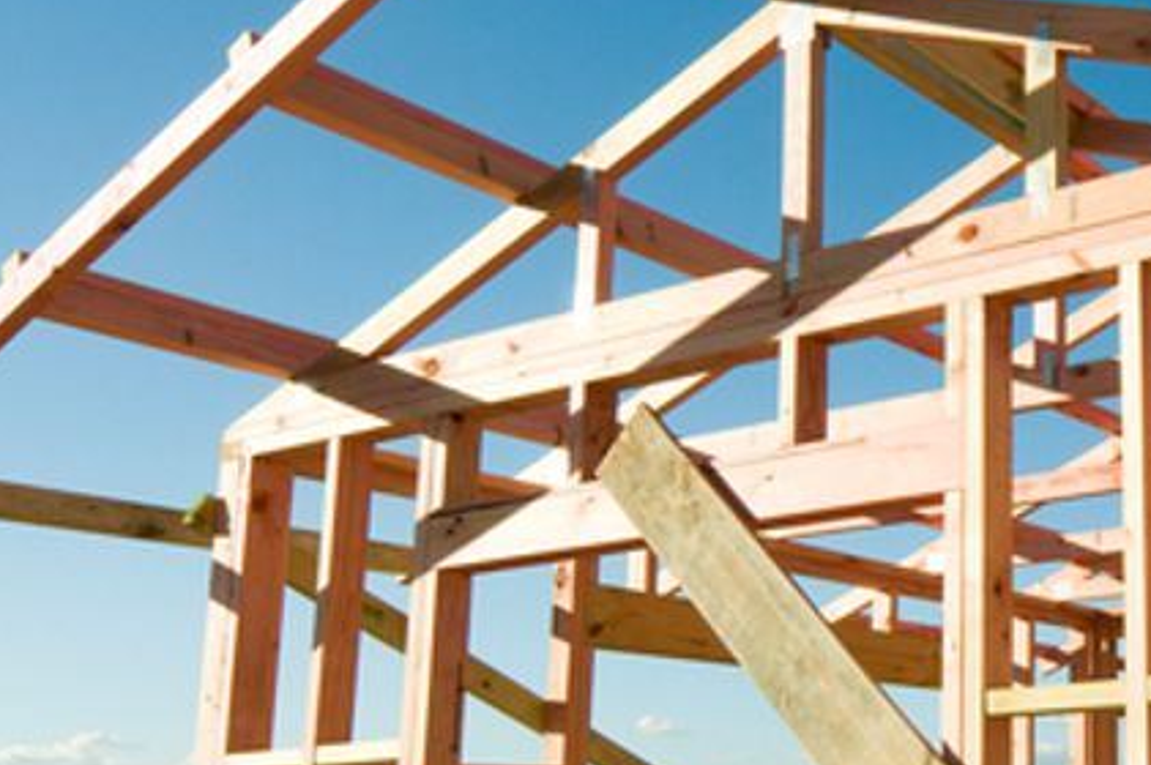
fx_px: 1501
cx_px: 1230
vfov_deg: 28.2
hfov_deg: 36.3
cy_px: 570
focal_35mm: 47
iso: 200
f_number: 11
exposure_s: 1/500
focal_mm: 12
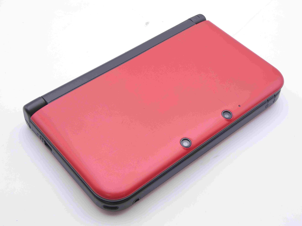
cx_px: 151
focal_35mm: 53
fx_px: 462
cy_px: 113
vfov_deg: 27.5
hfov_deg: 36.2
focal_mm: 9.5
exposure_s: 1/125
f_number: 4
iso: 100
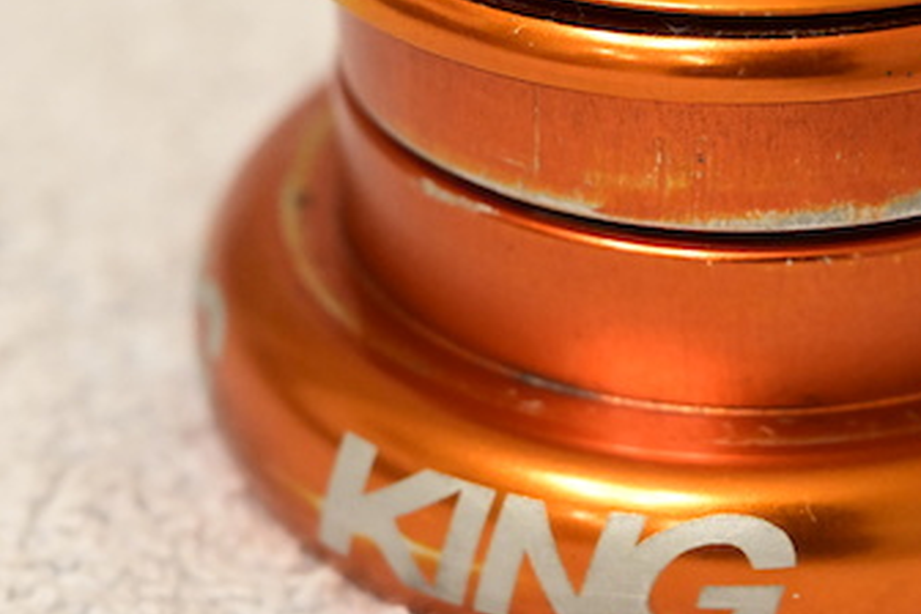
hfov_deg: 7.8
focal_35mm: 262
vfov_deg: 5.2
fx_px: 6702
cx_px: 831
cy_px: 100
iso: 3200
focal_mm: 110
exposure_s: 1/25
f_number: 8
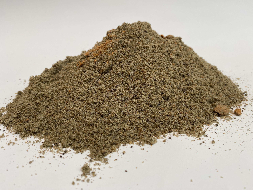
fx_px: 190
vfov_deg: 53.1
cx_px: 126
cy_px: 95
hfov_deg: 67.3
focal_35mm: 26
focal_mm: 4.25
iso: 40
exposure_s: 1/70
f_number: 1.8
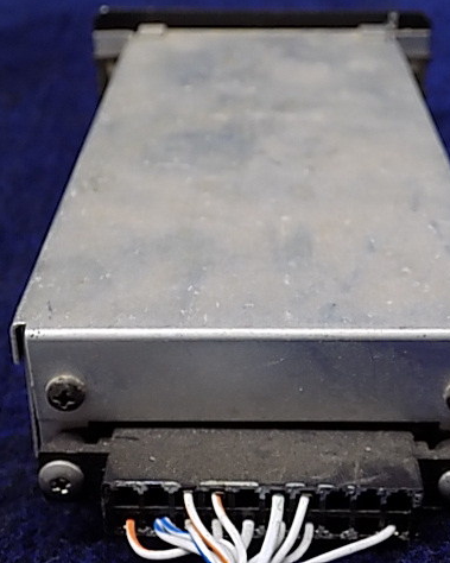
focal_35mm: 54
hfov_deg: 28.1
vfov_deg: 34.8
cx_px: 226
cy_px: 279
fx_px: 899
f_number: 3.6
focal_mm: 7.3
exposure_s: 1/30
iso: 320
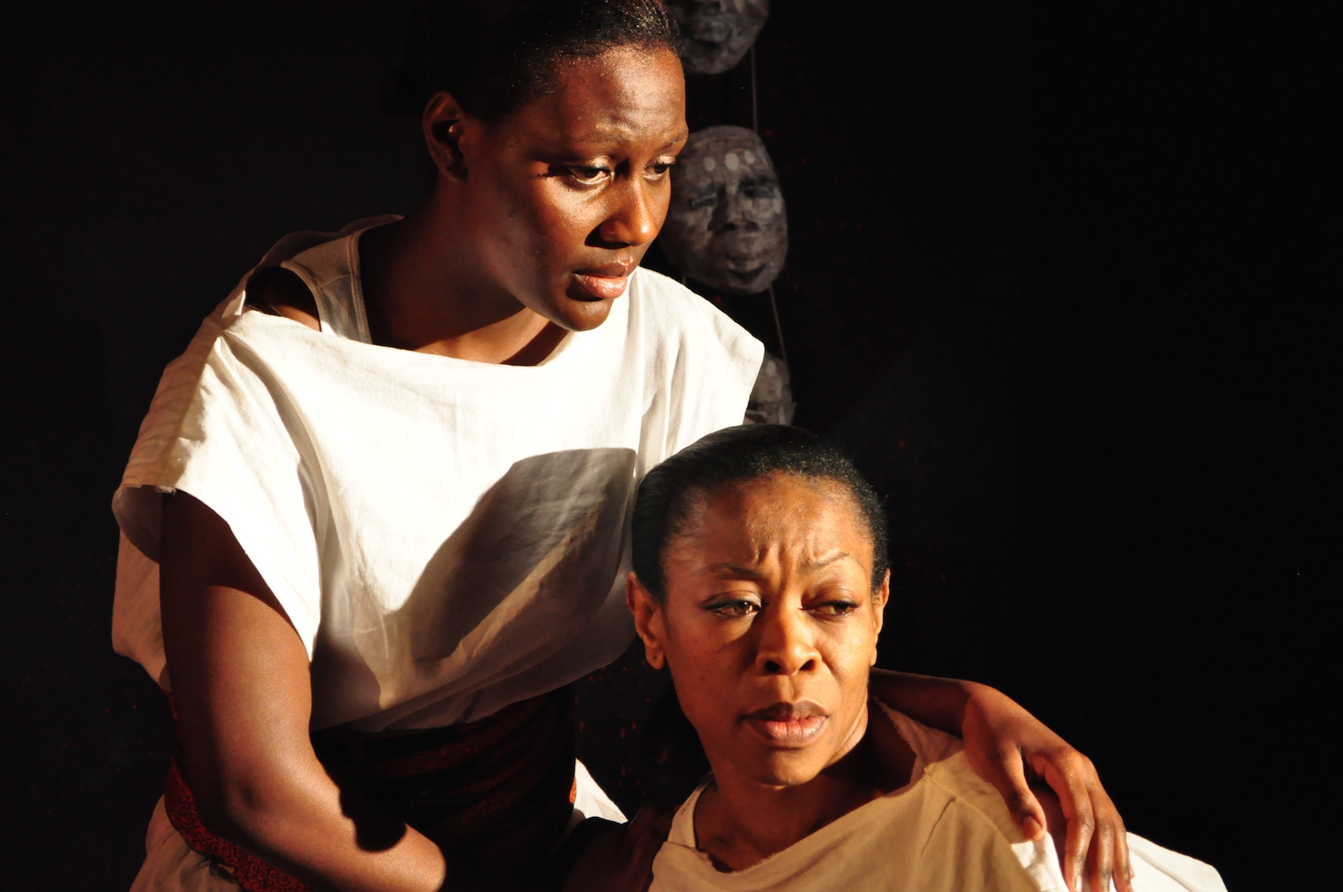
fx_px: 3074
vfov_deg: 16.5
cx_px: 672
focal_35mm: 82
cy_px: 446
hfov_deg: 24.6
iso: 1600
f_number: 5.6
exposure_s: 1/10
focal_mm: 55
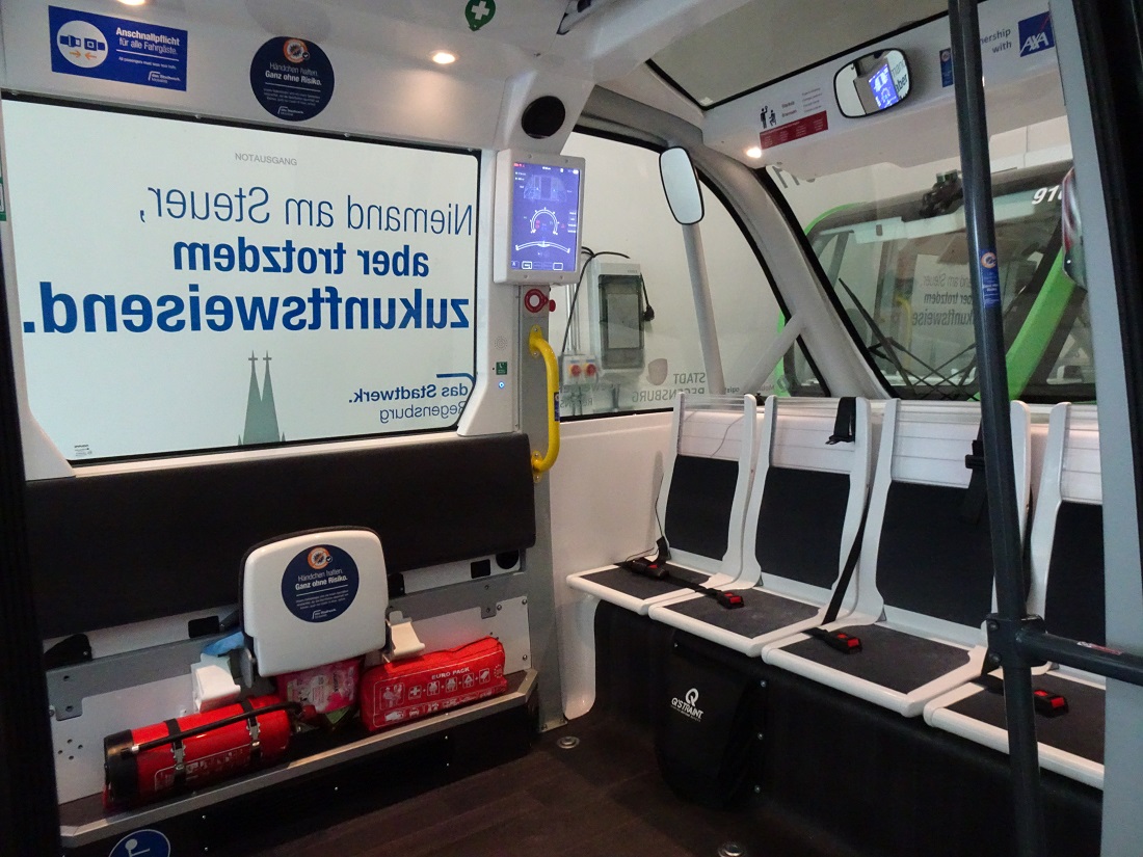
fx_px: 792
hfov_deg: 71.6
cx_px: 572
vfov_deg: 56.8
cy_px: 428
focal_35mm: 24
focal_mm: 4.1
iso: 1250
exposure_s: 1/60
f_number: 3.5
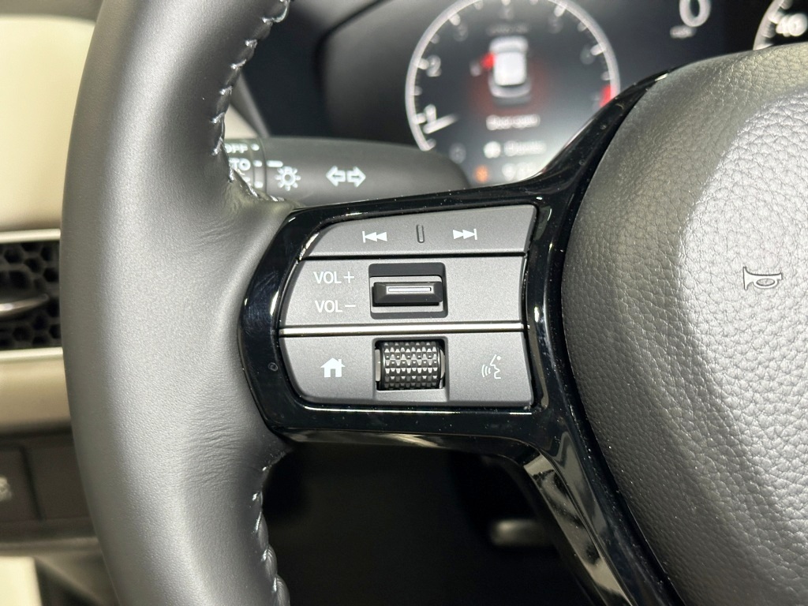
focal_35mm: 48
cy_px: 303
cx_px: 404
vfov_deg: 30.3
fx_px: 1120
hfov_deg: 39.7
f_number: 1.78
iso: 320
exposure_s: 1/40
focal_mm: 6.86
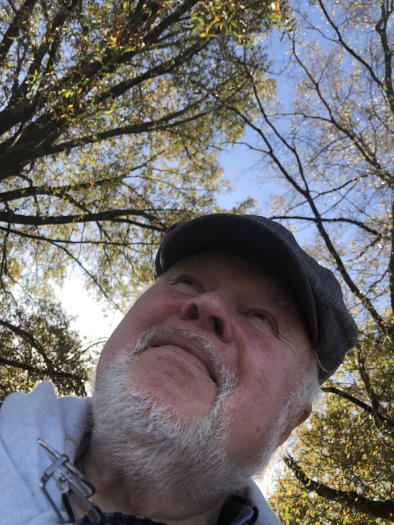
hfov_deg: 45.4
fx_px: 470
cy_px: 267
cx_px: 194
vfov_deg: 58.3
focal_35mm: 31
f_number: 1.8
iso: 20
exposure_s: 1/649
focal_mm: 3.99
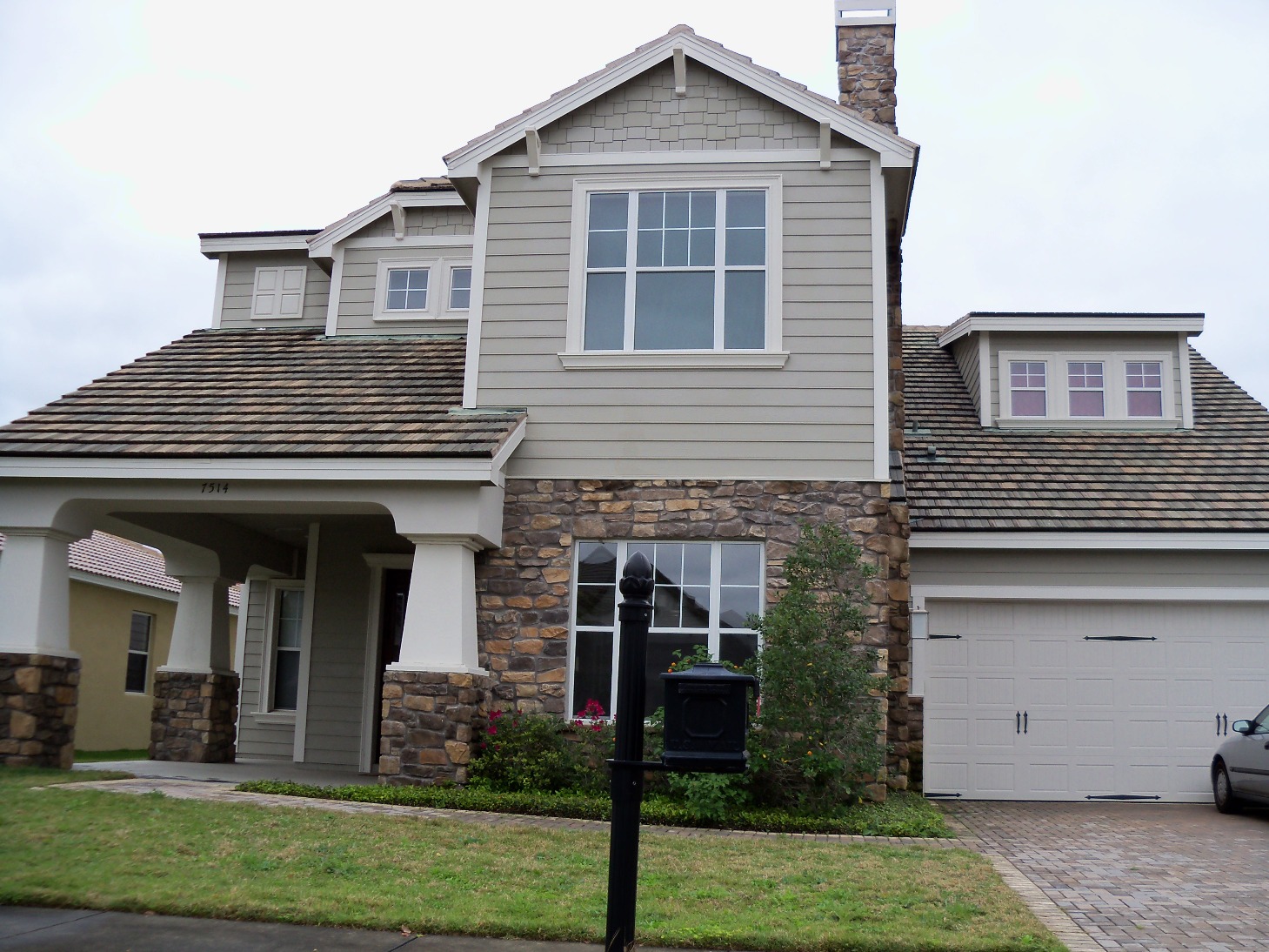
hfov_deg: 52.6
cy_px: 476
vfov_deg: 40.7
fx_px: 1283
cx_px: 634
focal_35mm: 35
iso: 80
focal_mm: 6.2
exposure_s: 1/320
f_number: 3.5
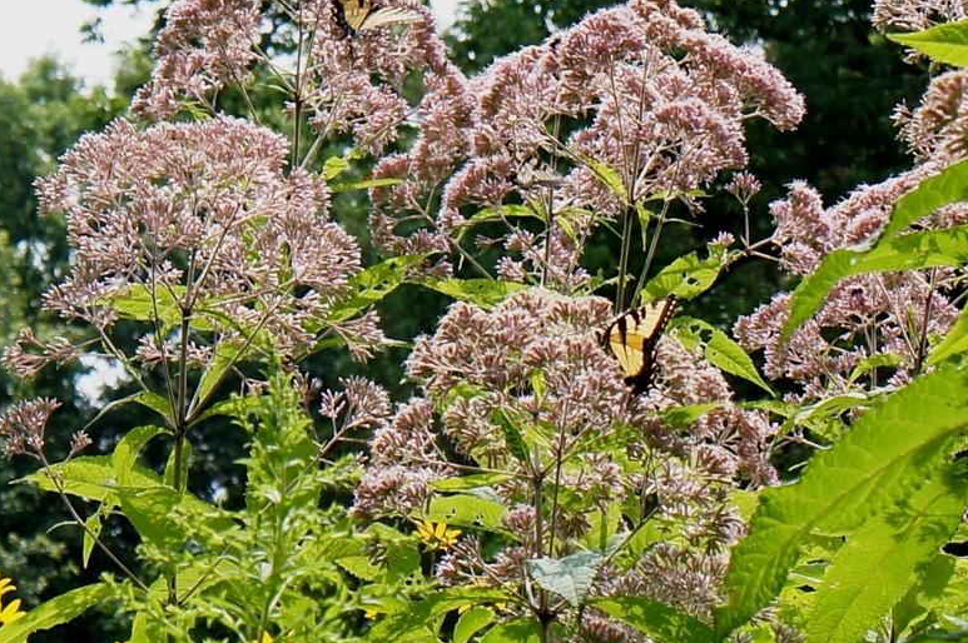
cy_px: 283
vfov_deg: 6.6
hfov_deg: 9.9
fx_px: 5561
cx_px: 561
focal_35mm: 207
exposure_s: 1/400
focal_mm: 35
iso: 200
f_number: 6.3
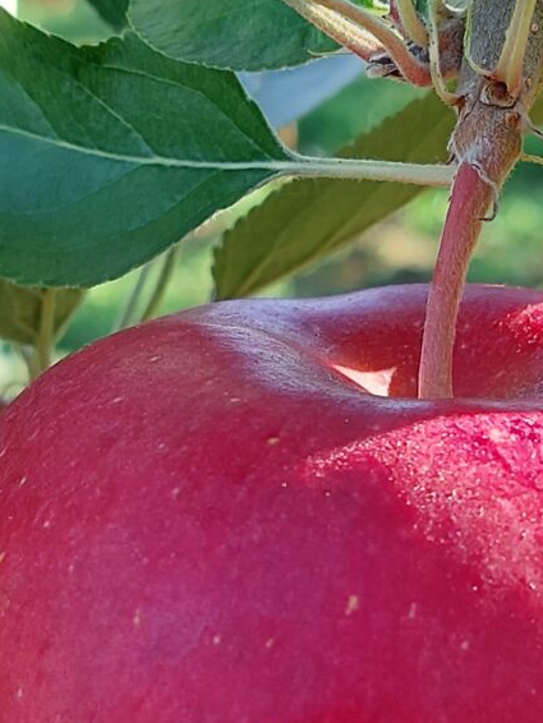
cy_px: 529
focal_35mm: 113
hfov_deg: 12.9
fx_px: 2362
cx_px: 547
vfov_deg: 17.3
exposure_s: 1/100
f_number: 1.8
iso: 32
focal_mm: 5.23
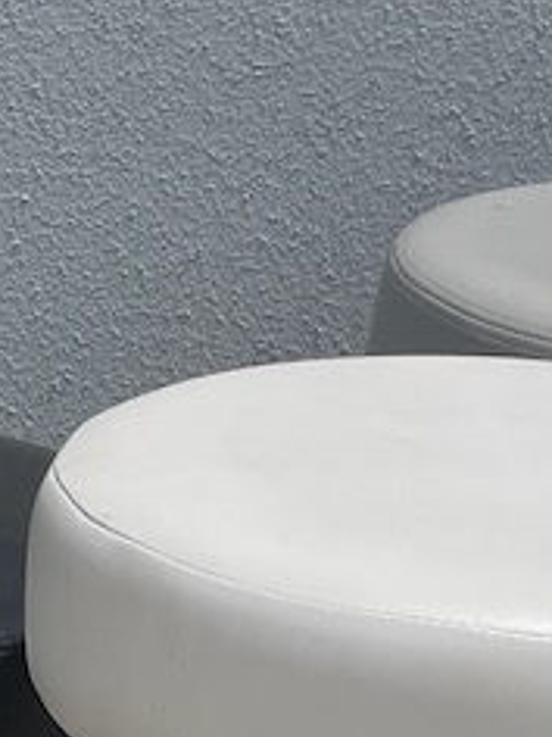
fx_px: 2998
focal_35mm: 141
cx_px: -558
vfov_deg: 13.3
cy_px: 1052
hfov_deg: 9.8
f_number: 1.6
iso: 32
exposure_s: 1/4000
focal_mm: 4.2
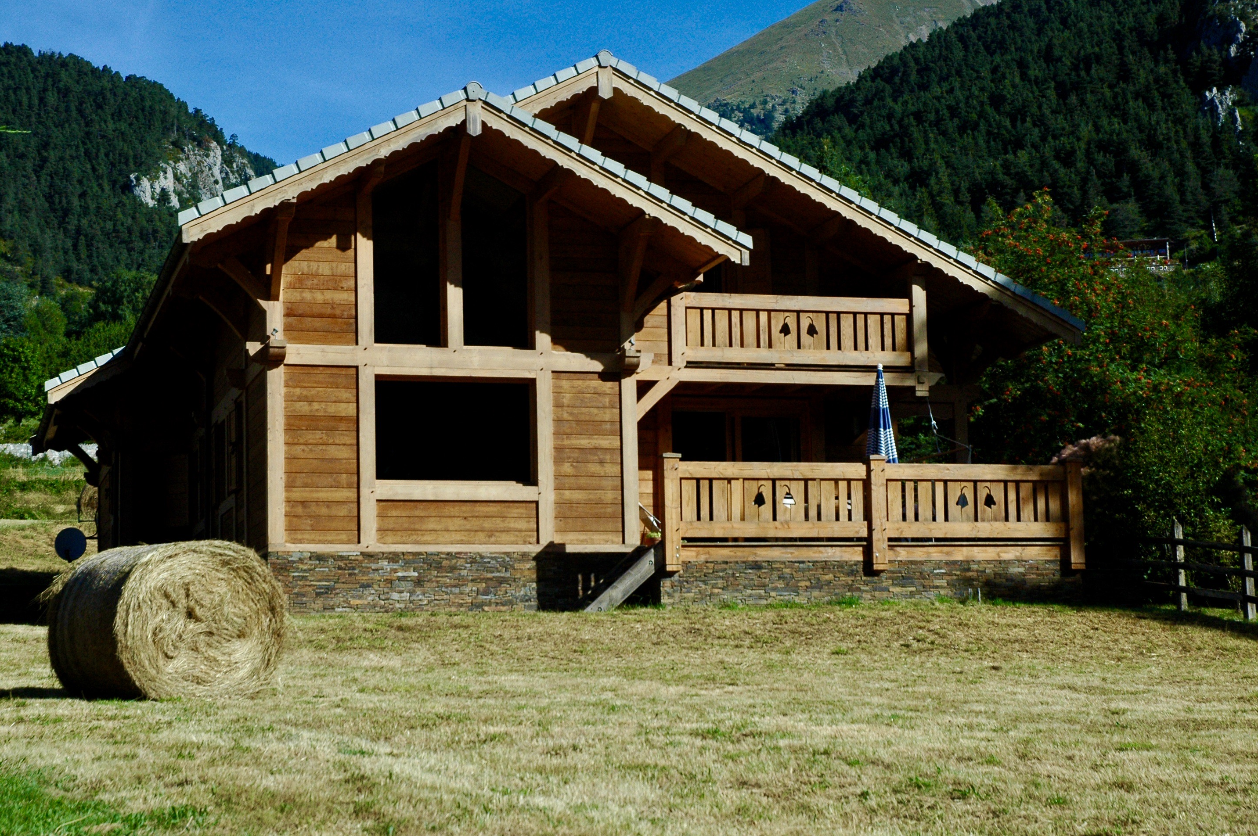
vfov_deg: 21.5
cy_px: 432
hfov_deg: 31.9
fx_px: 2200
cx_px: 635
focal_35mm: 63
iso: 800
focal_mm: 40
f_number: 8
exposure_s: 1/2000
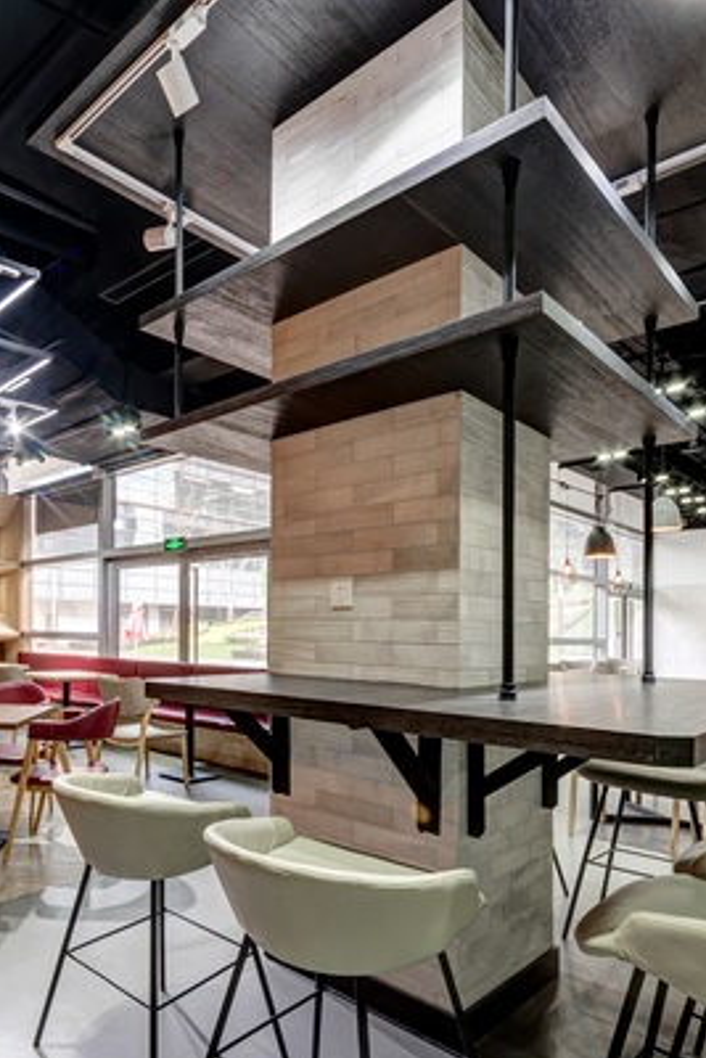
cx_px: 161
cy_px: 551
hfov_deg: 56.1
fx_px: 617
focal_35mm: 21
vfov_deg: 81.1
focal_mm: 12
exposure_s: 1/1.67
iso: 100
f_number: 11
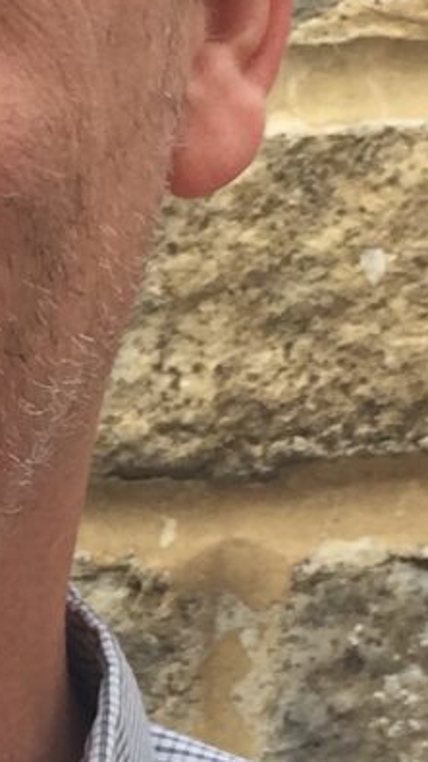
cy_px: 565
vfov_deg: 13.1
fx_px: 3311
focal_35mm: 164
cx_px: -197
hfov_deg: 7.3
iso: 32
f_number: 2.2
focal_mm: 4.15
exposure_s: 1/542
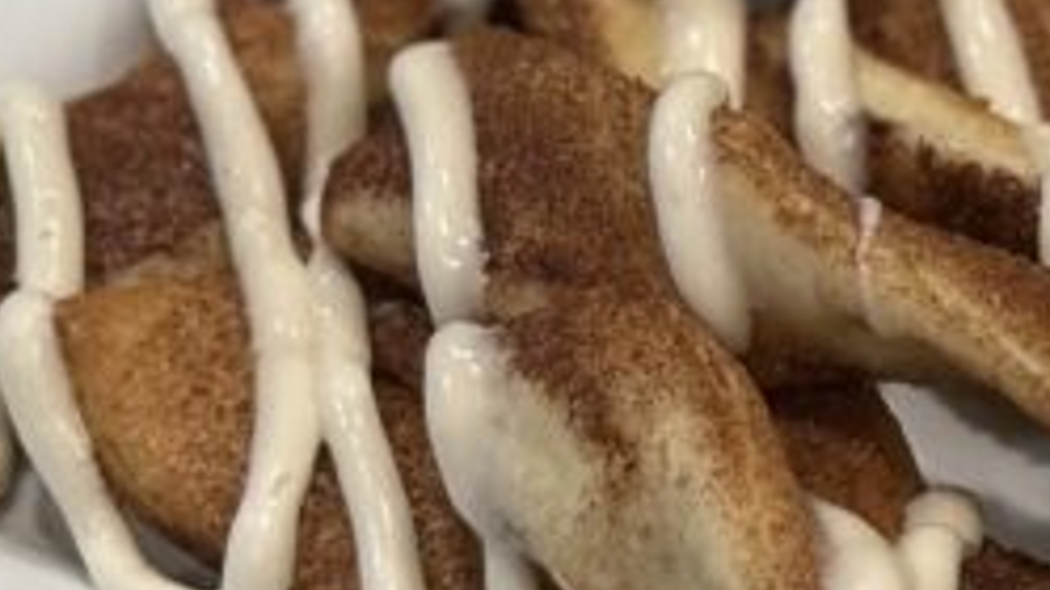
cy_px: -34
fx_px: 5985
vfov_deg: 5.6
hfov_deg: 9.5
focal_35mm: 215
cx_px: 1961
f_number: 1.78
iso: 80
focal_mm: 6.76
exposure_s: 1/60
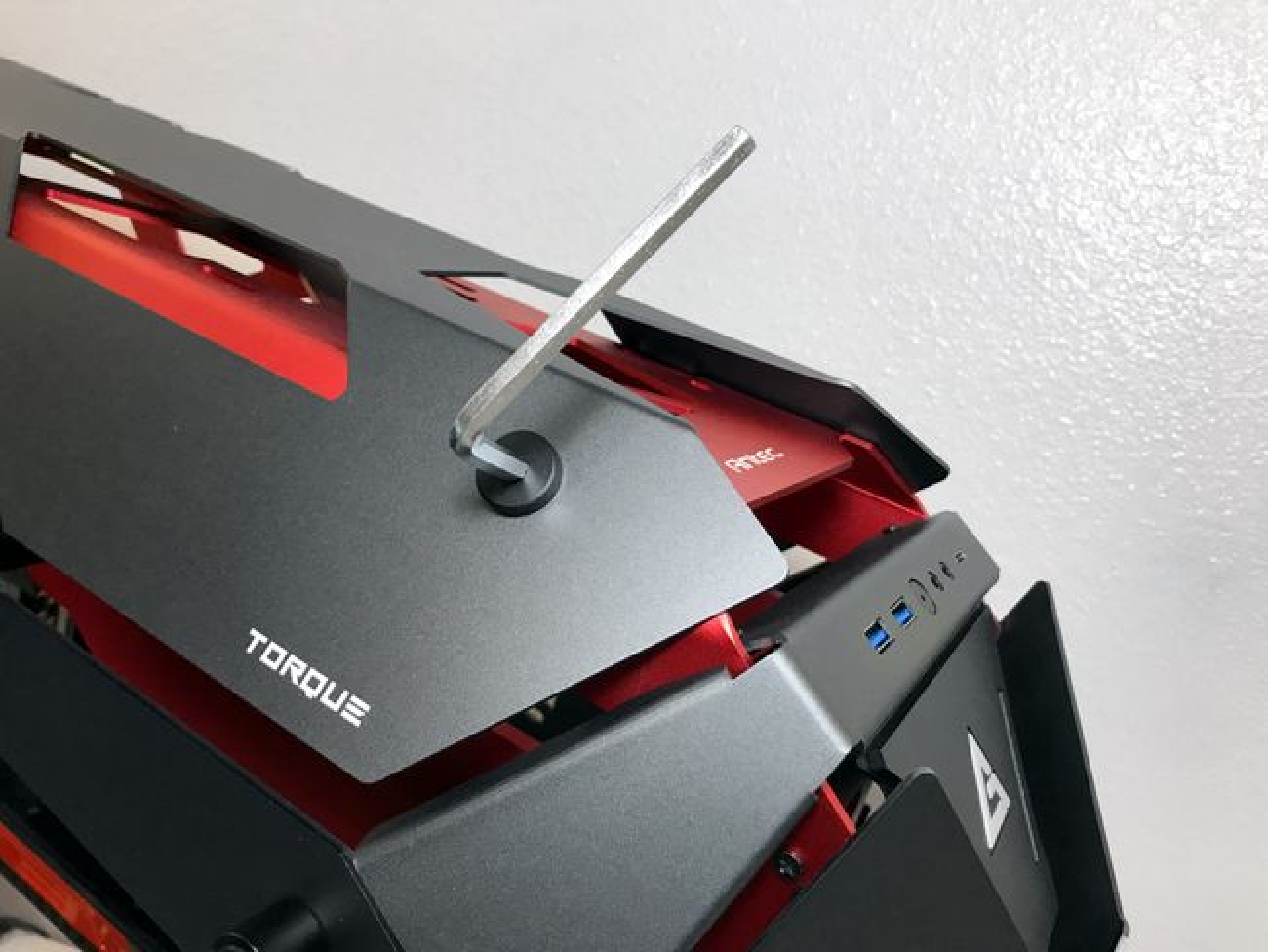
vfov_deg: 49.8
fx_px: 1026
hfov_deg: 63.4
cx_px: 634
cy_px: 476
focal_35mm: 28
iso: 32
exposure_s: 1/30
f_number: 1.8
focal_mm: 3.99
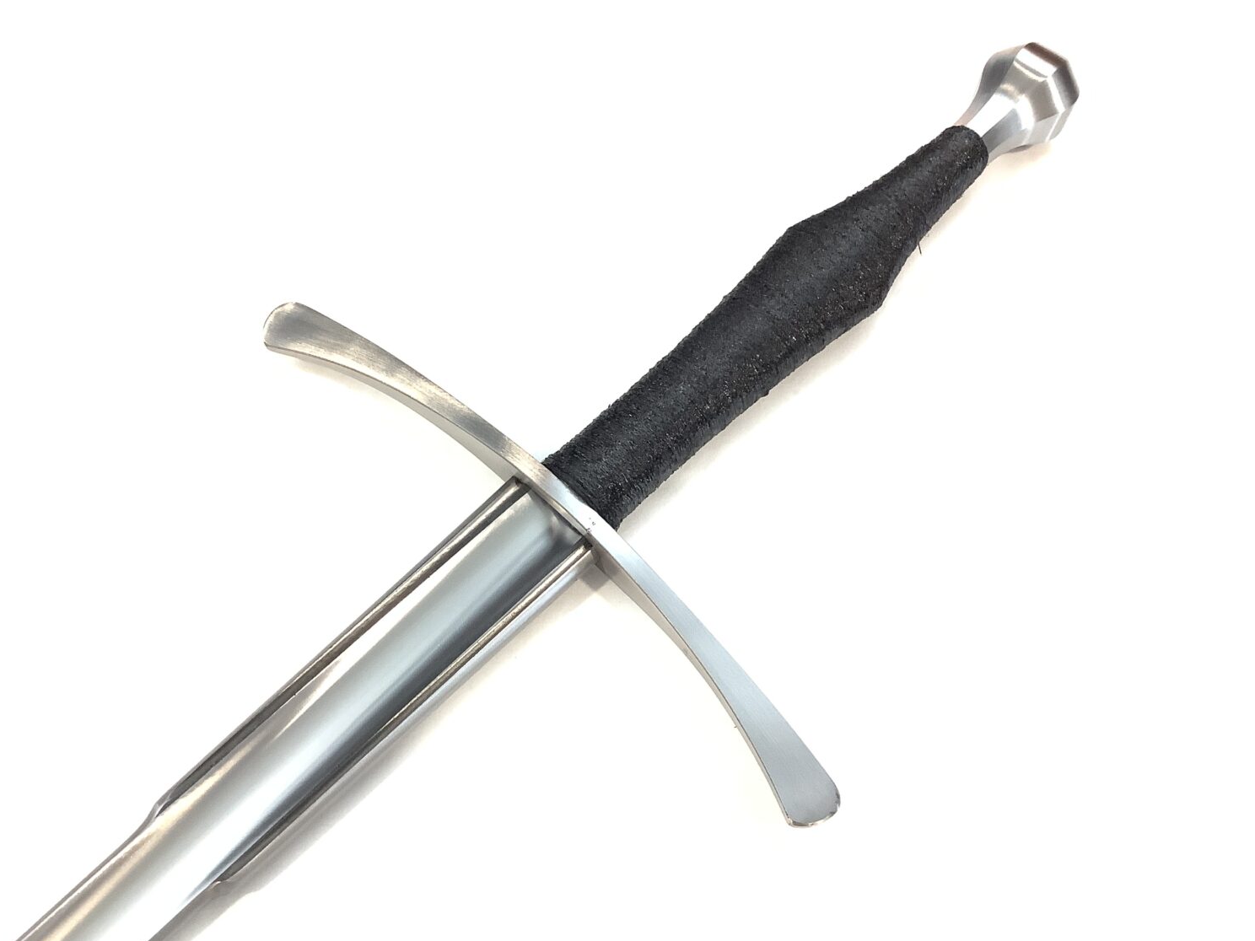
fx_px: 1160
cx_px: 610
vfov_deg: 44.2
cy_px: 473
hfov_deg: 56.8
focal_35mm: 32
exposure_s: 1/60
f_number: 2.4
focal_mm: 3.3
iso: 250
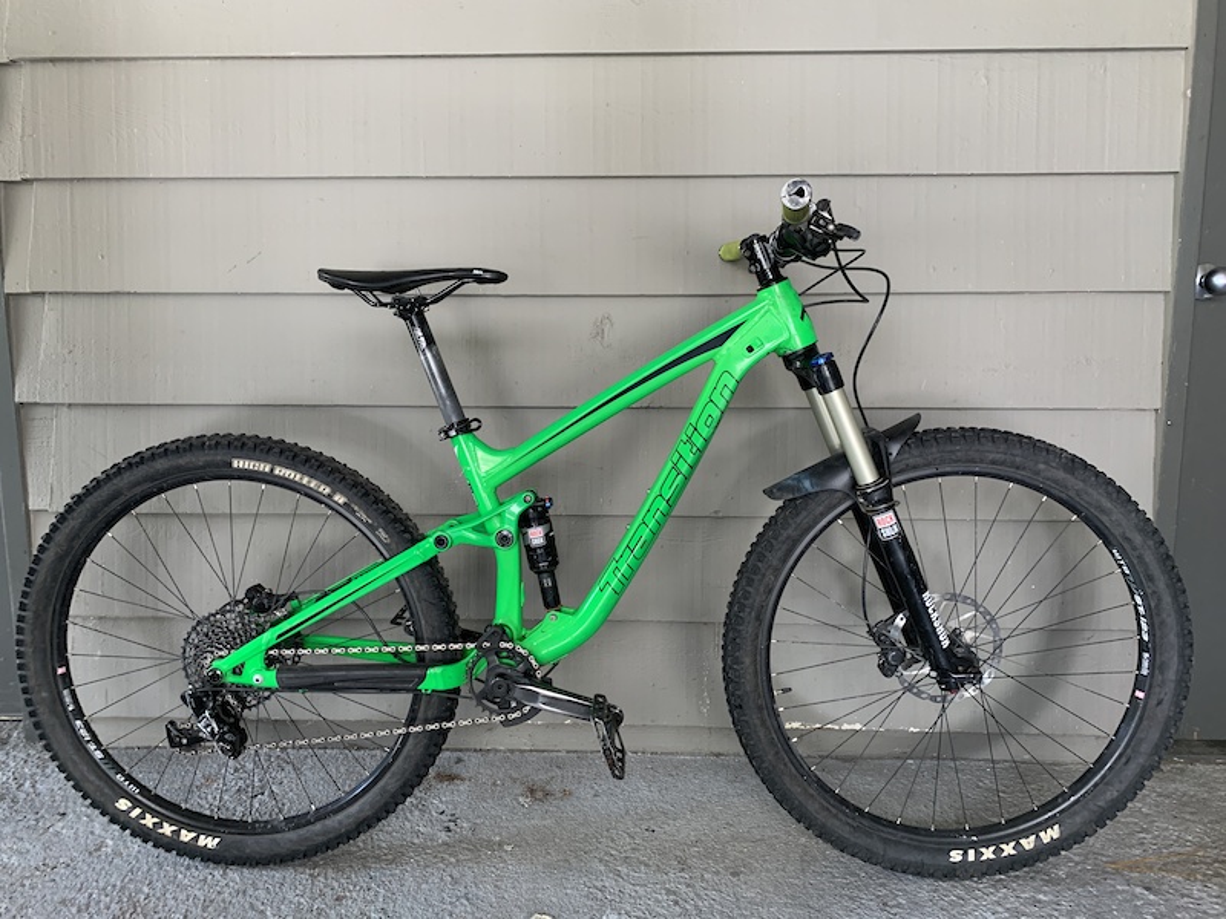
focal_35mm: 26
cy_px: 460
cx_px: 613
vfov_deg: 53.1
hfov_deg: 67.3
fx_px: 921
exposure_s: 1/60
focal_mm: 4.25
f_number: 1.8
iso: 250
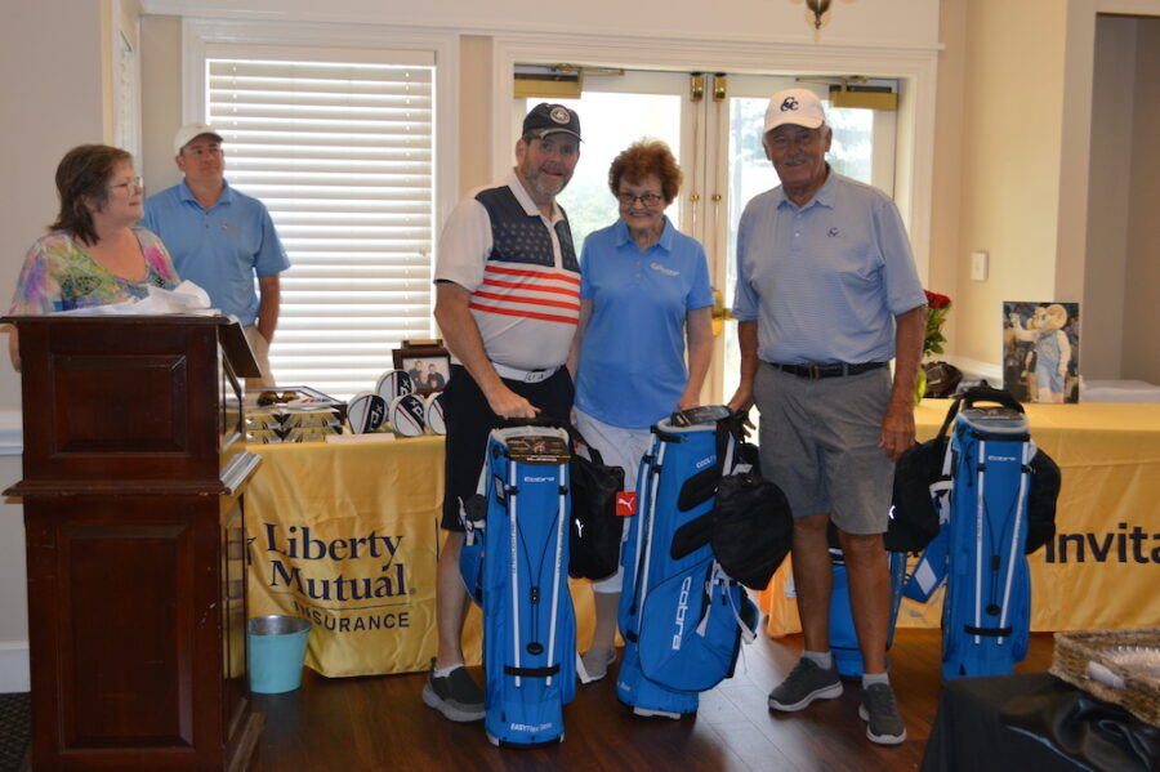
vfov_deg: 29.8
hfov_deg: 43.6
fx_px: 1449
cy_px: 386
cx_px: 580
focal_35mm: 45
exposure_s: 1/60
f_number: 4.5
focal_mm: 30
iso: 500
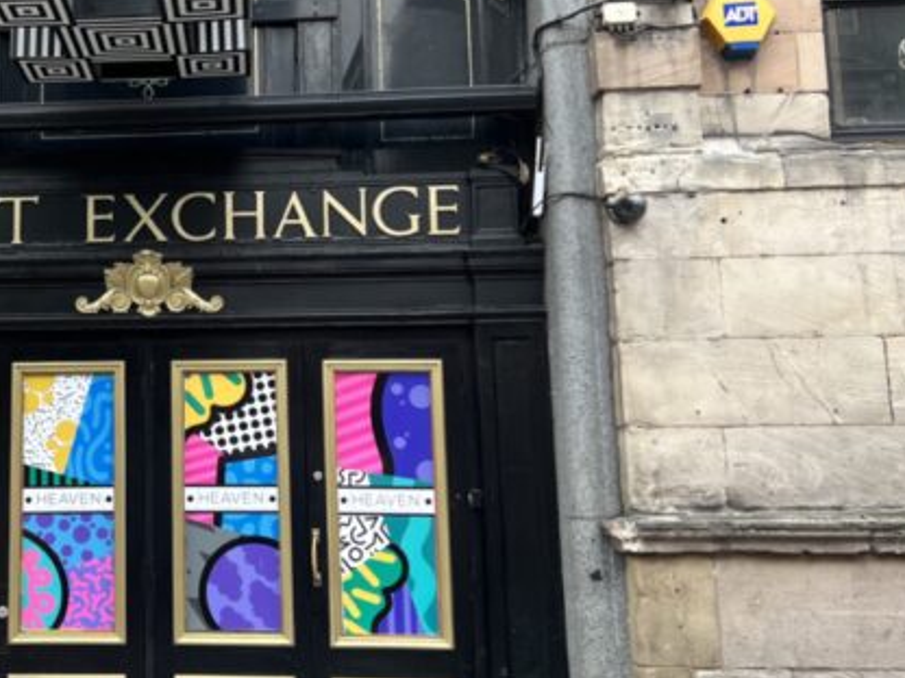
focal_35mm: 48
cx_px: 133
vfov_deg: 30.2
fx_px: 1255
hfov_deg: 37.6
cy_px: 278
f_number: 1.5
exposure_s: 1/316
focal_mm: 5.7
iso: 50
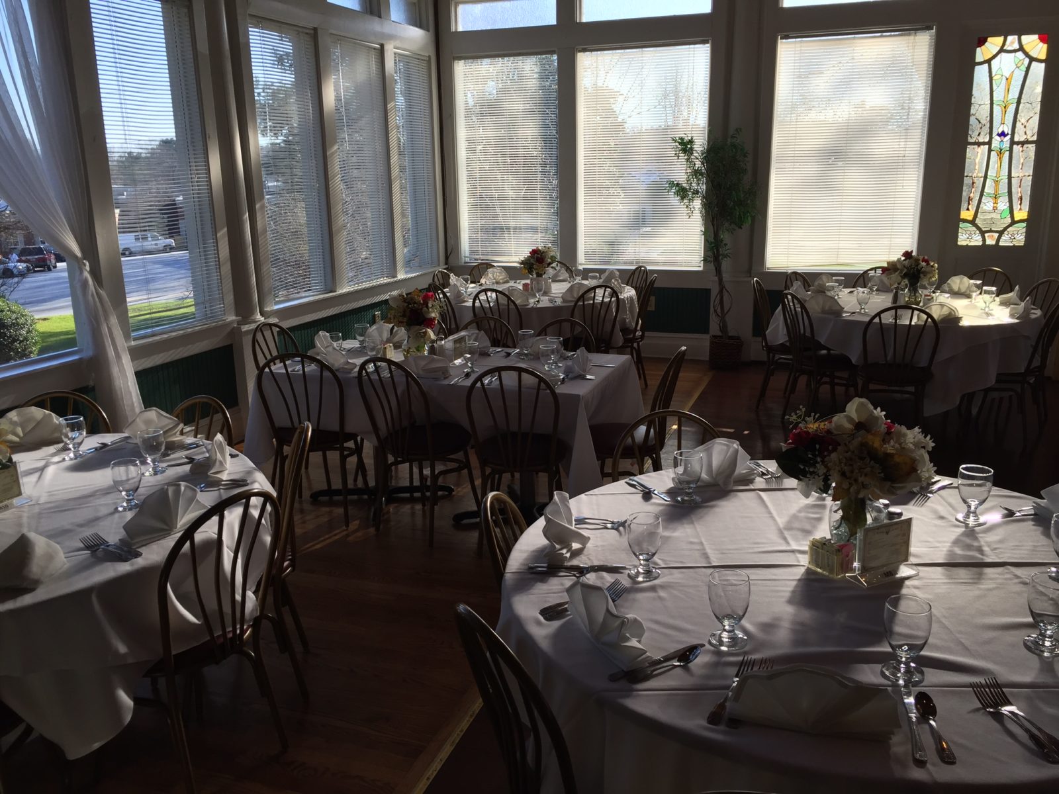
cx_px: 530
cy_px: 397
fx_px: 887
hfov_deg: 61.7
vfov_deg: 48.2
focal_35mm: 29
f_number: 2.2
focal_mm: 4.15
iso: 32
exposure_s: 1/488
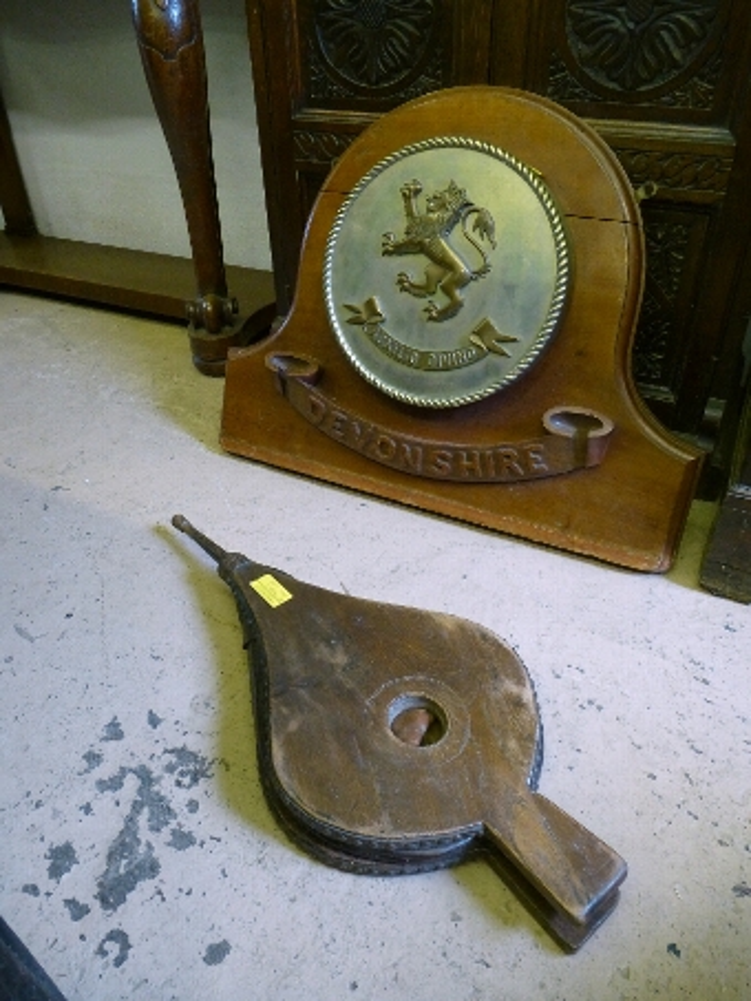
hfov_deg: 56.8
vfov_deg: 71.6
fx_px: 694
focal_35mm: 24
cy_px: 500
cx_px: 376
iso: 400
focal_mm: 4.3
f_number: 3.3
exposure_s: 1/15
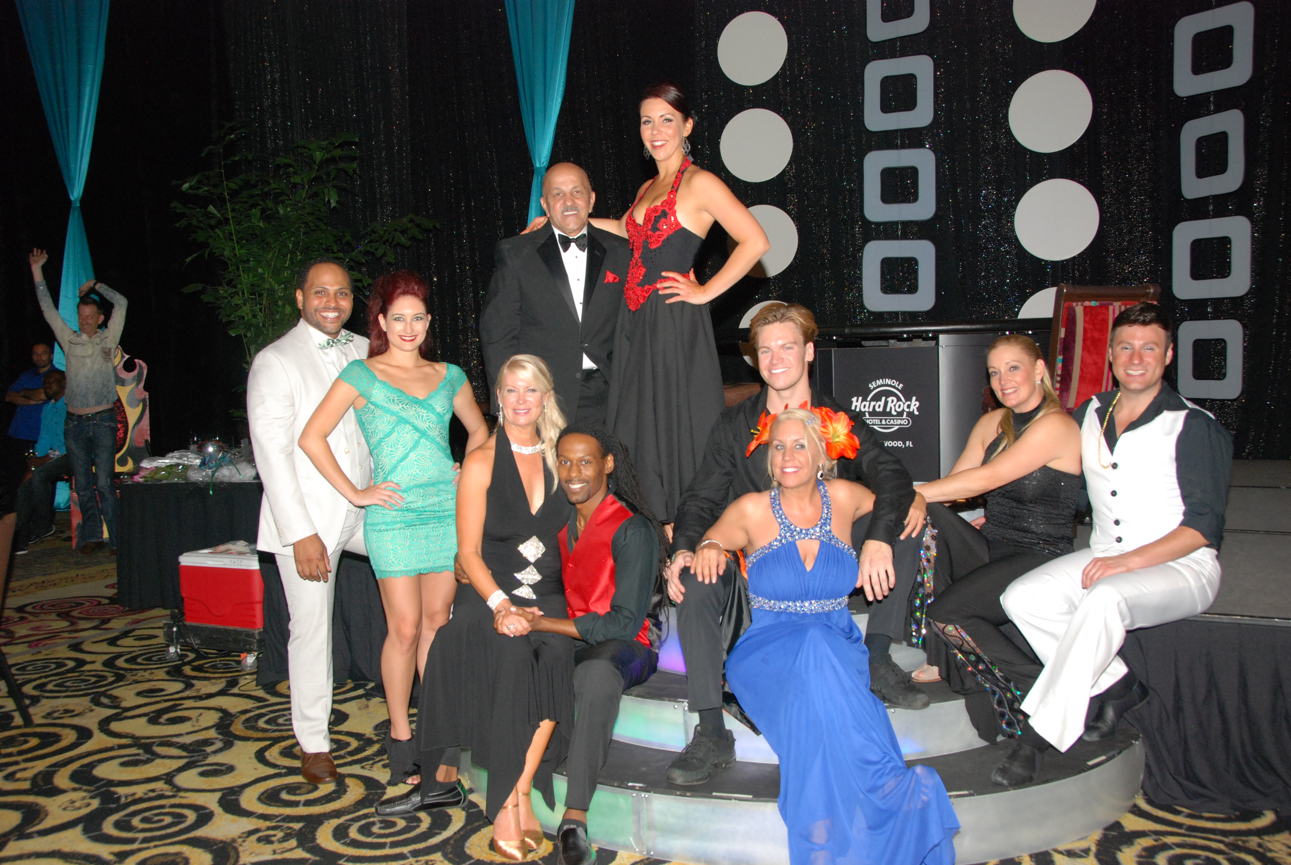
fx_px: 1185
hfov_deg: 57.2
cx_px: 646
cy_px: 432
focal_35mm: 33
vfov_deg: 40.1
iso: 640
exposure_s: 1/60
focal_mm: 22
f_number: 6.3
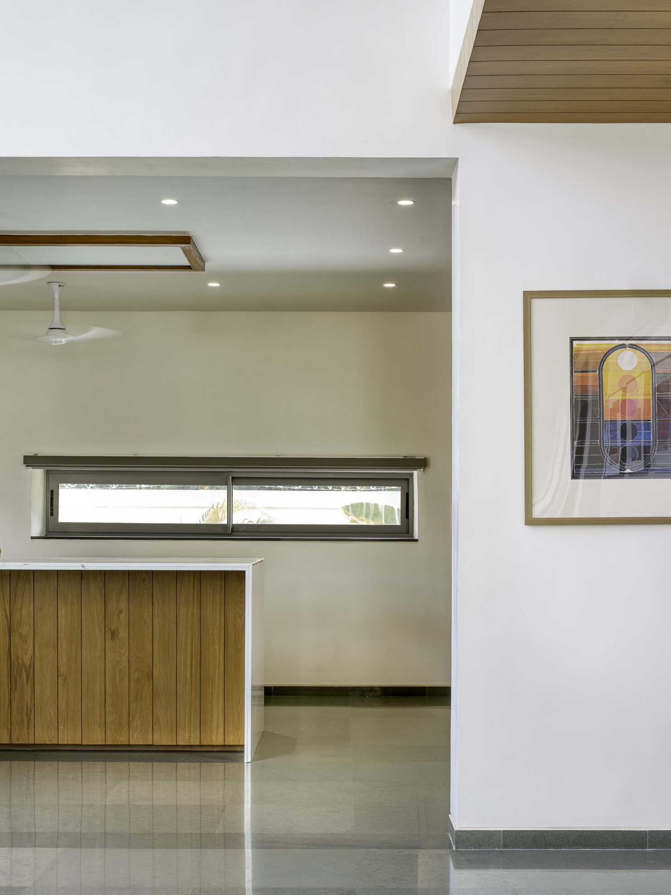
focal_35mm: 52
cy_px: 554
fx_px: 1344
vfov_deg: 36.6
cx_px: 352
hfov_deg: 28.0
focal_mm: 50
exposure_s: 1/2
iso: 50
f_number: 13
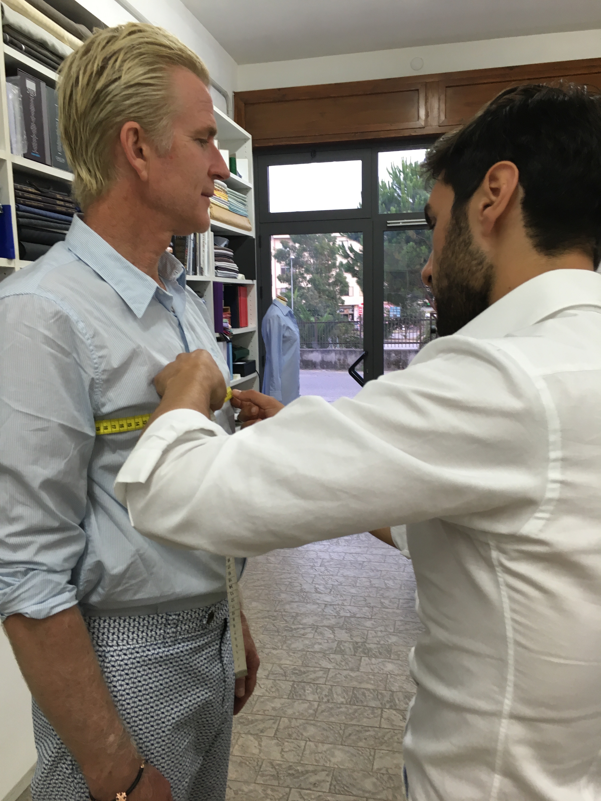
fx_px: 671
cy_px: 400
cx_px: 300
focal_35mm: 29
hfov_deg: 48.2
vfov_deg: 61.7
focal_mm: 4.15
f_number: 2.2
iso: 64
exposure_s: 1/33
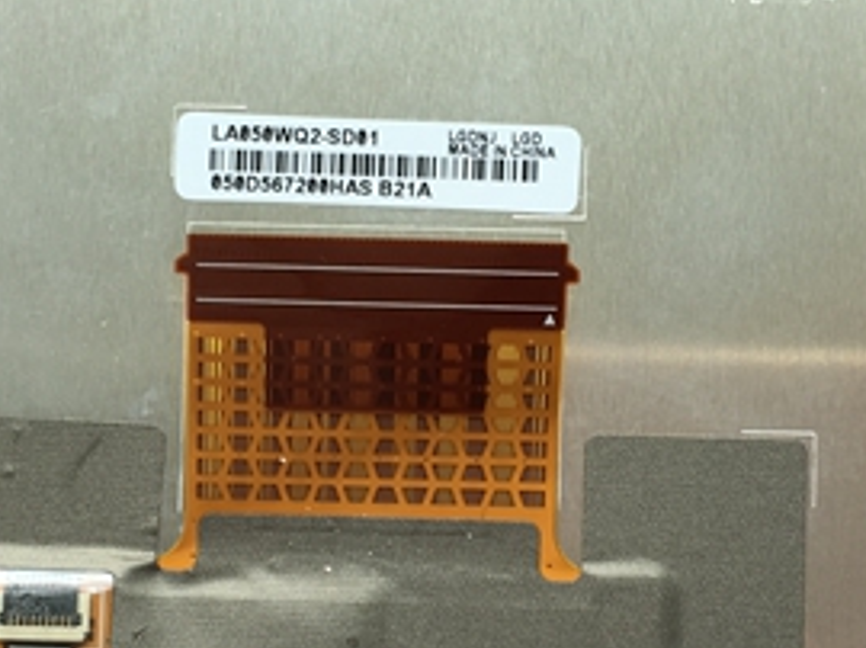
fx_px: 2150
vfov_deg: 17.1
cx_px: 395
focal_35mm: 86
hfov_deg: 22.8
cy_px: 324
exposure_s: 1/100
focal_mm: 4.15
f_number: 2.2
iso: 25
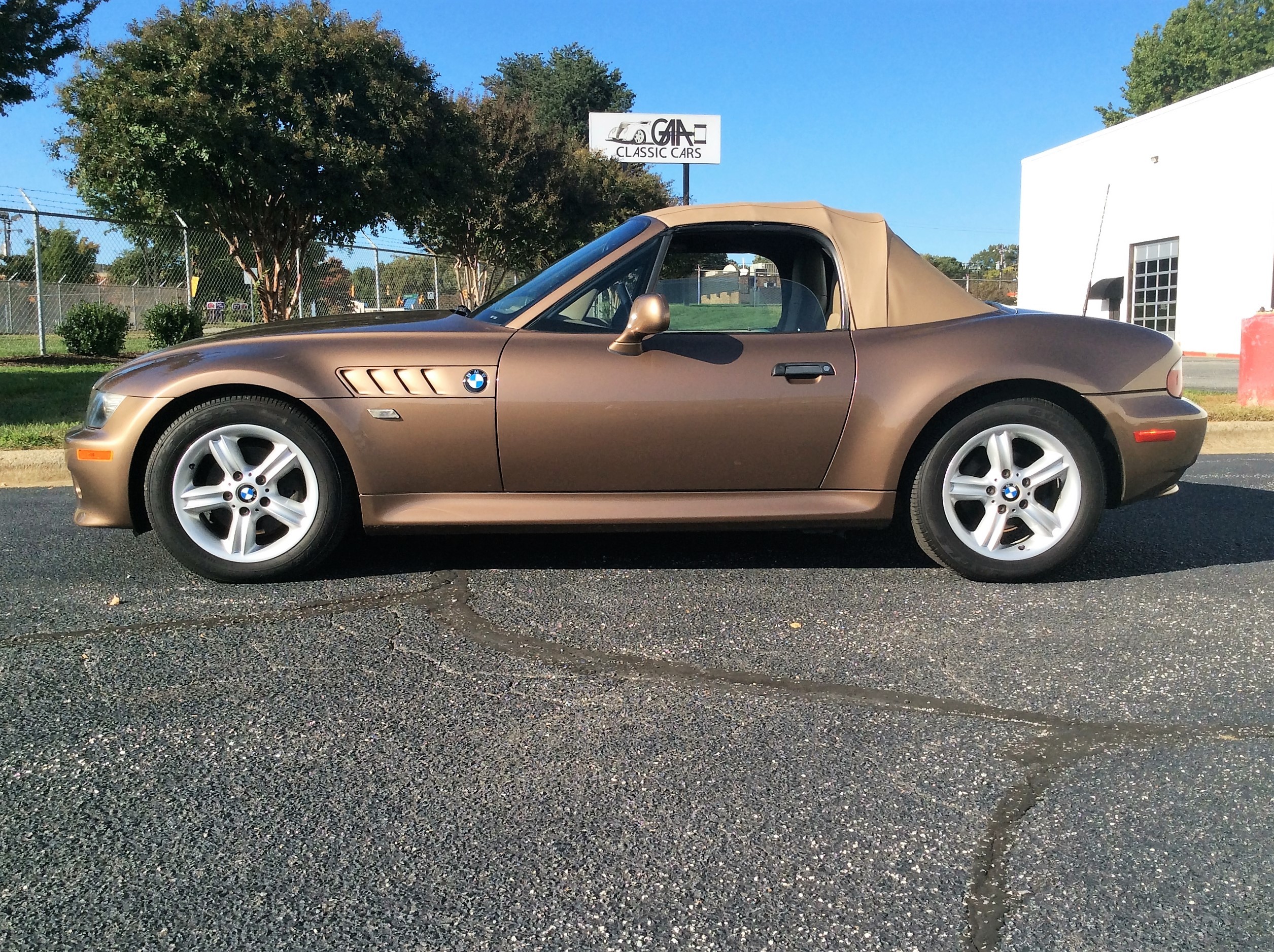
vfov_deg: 44.1
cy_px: 476
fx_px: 1176
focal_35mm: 32
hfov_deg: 56.9
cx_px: 637
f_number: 2.4
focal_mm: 3.3
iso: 32
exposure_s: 1/953
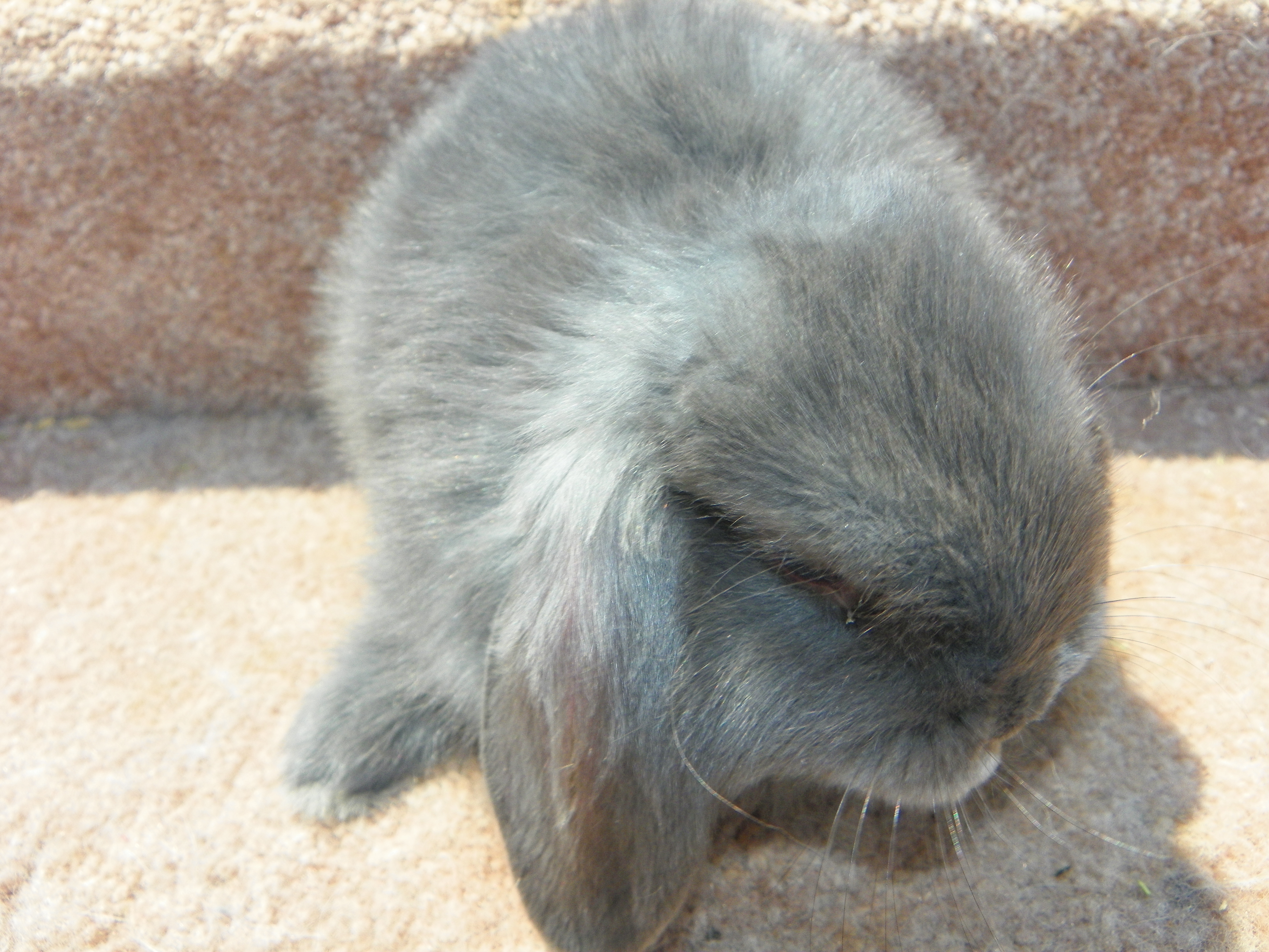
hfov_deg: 61.7
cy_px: 476
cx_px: 634
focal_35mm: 29
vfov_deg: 48.2
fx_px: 1063
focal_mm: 5.2
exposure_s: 1/400
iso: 64
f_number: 4
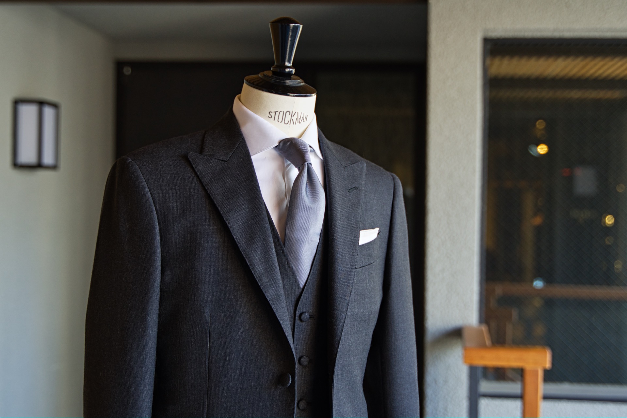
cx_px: 314
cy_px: 209
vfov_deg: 20.6
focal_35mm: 66
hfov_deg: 30.5
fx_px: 1150
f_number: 2.8
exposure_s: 1/80
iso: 320
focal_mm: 44
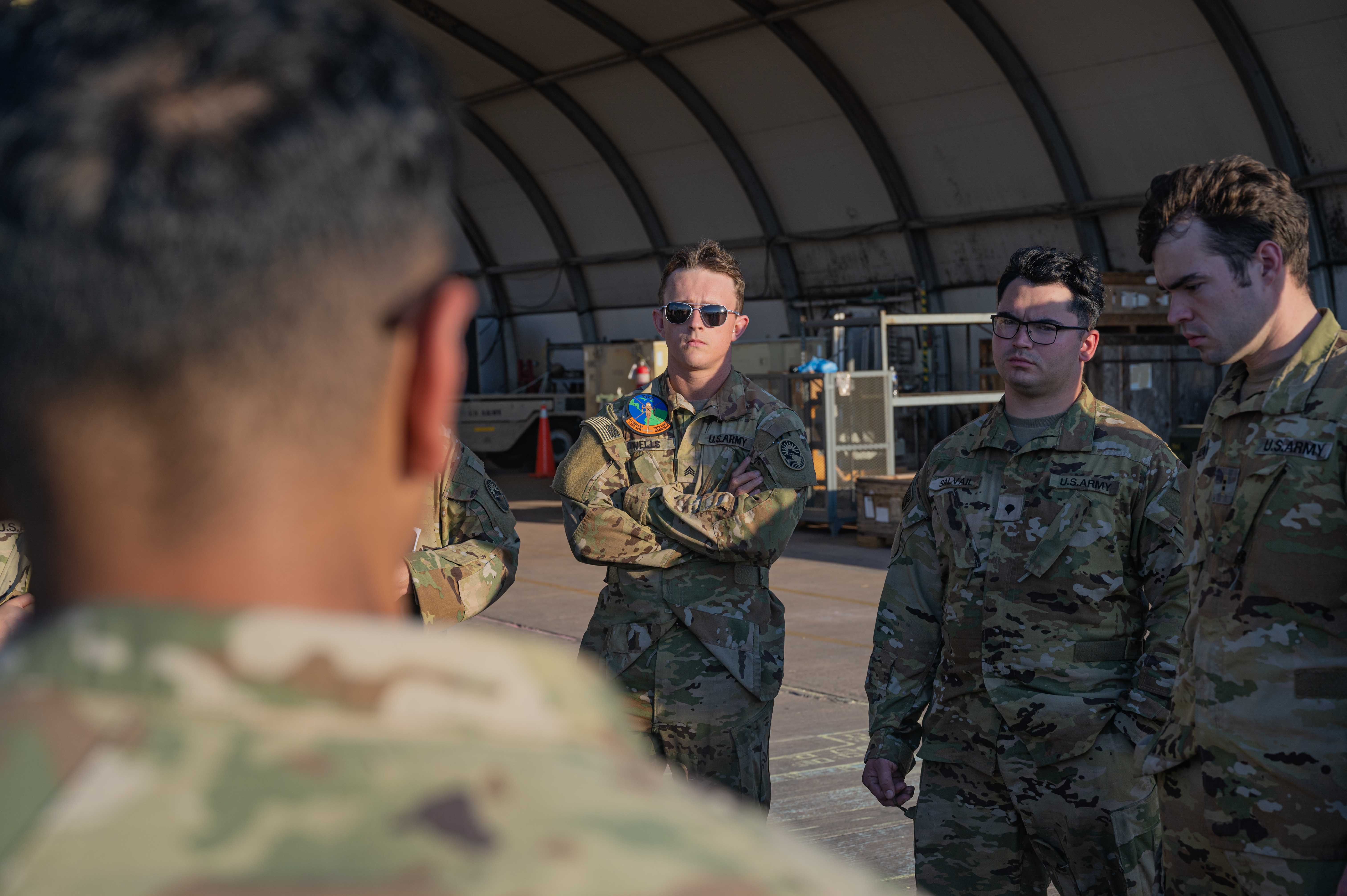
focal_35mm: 53
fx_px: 1982
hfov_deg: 37.5
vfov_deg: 25.5
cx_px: 674
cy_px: 448
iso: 100
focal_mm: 53
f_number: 5.6
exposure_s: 1/500
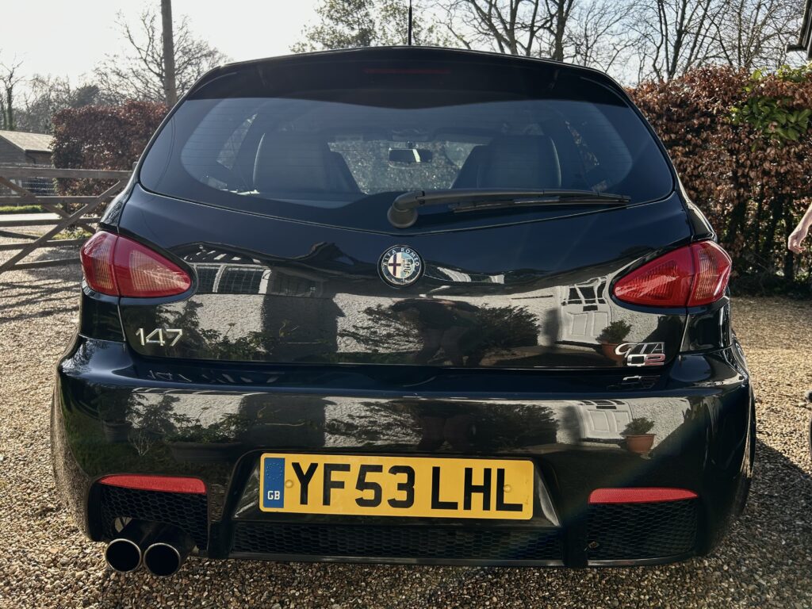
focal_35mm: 26
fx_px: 610
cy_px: 304
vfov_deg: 53.1
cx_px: 406
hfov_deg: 67.3
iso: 50
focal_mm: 5.7
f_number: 1.5
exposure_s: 1/728
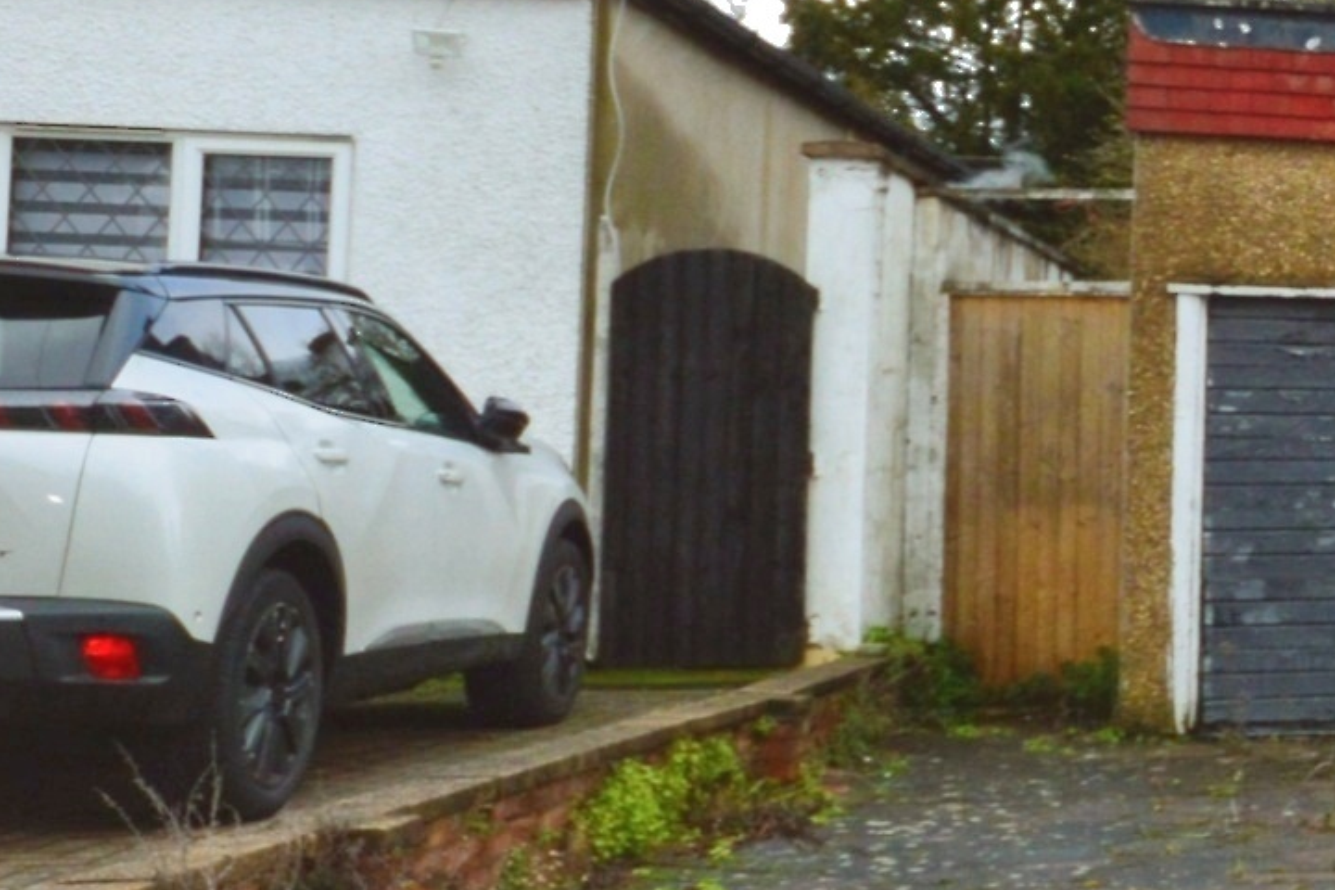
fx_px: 2373
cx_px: 2415
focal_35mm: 64
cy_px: 61
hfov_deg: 21.0
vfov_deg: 20.7
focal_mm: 10
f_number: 10
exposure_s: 1/200
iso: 400
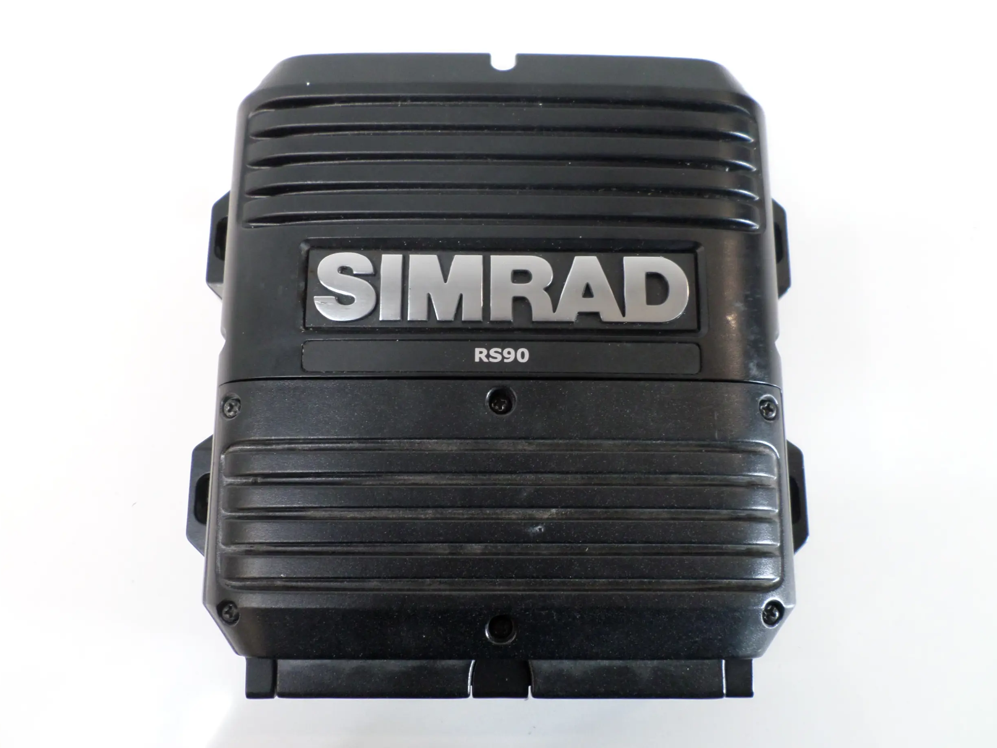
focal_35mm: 26
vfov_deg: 53.0
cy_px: 387
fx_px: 749
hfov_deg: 67.3
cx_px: 500
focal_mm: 4.5
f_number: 2.5
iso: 200
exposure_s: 1/30
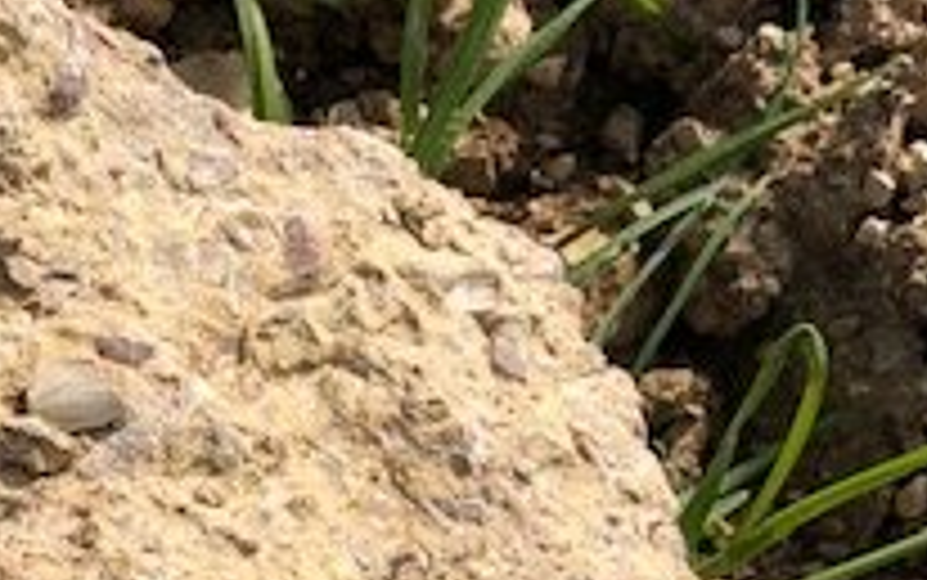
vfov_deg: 13.8
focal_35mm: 92
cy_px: 715
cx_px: -176
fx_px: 2326
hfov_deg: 21.0
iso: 20
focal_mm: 3.99
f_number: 1.8
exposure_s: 1/2825
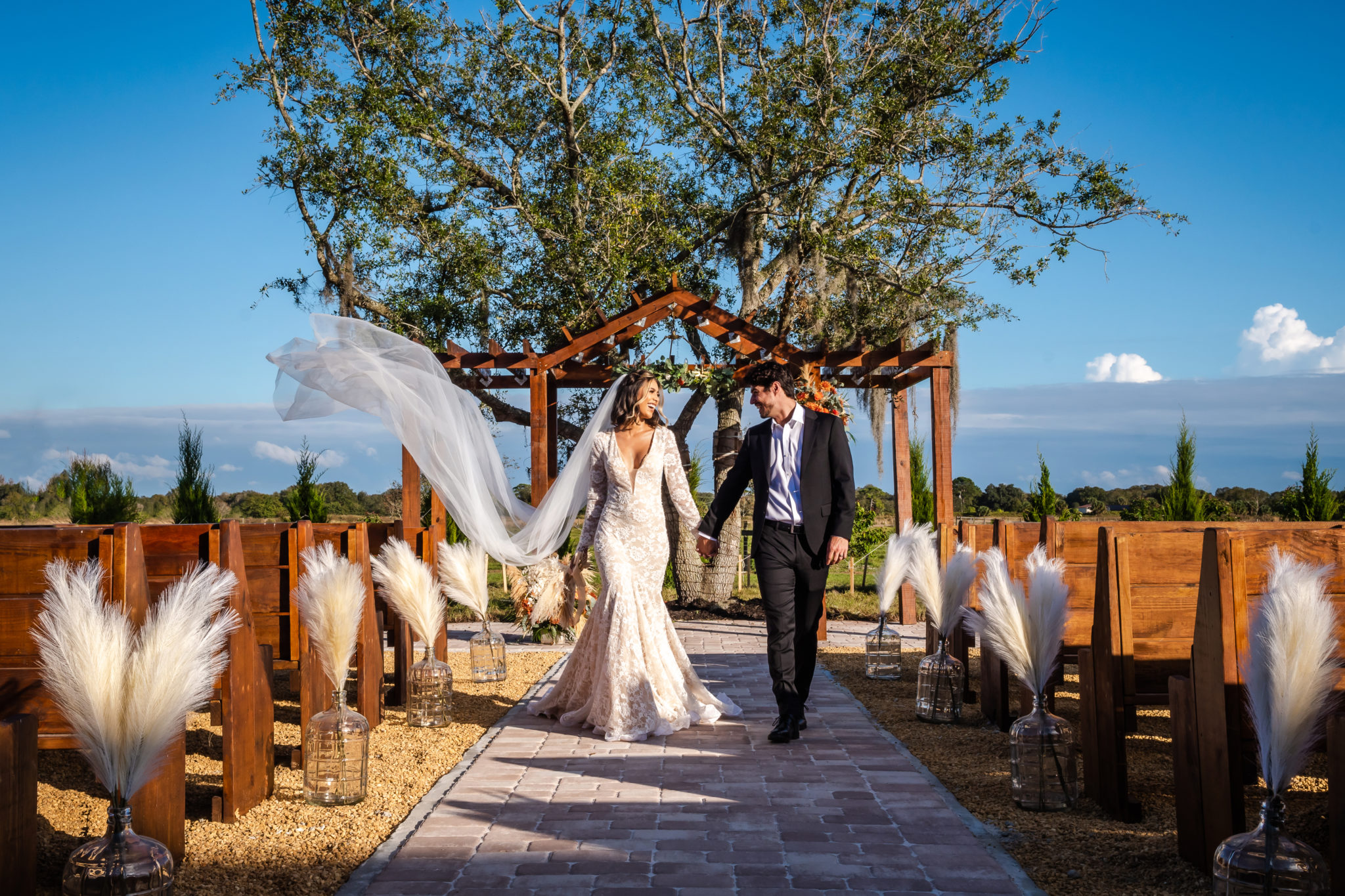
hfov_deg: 46.4
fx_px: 1569
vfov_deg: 31.9
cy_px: 448
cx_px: 672
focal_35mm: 42
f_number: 11
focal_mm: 28
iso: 125
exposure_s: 1/400
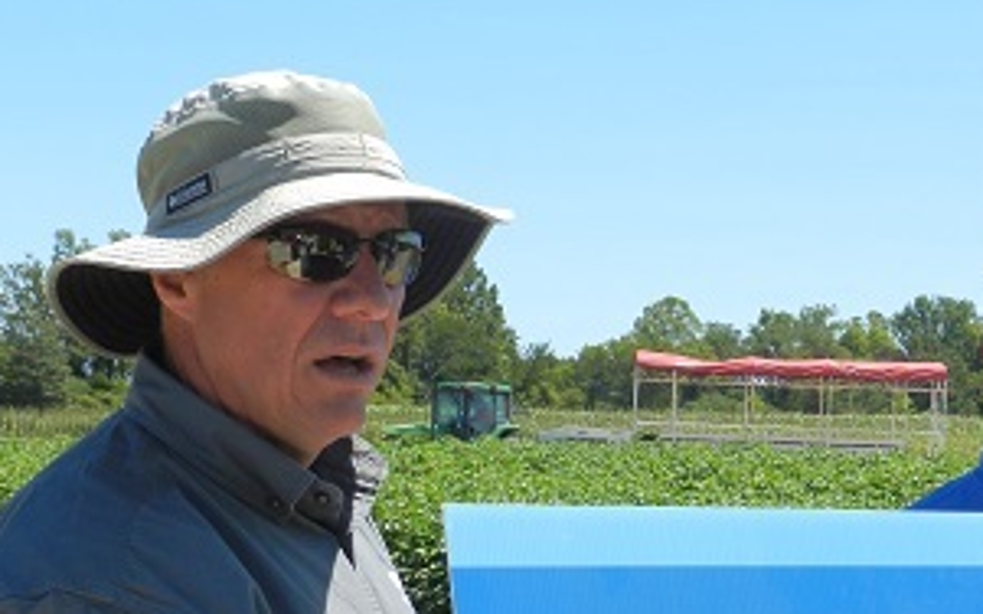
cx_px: 728
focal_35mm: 89
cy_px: 624
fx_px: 2384
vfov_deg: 14.4
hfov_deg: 23.1
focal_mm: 8.1
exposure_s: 1/800
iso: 160
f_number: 4.2
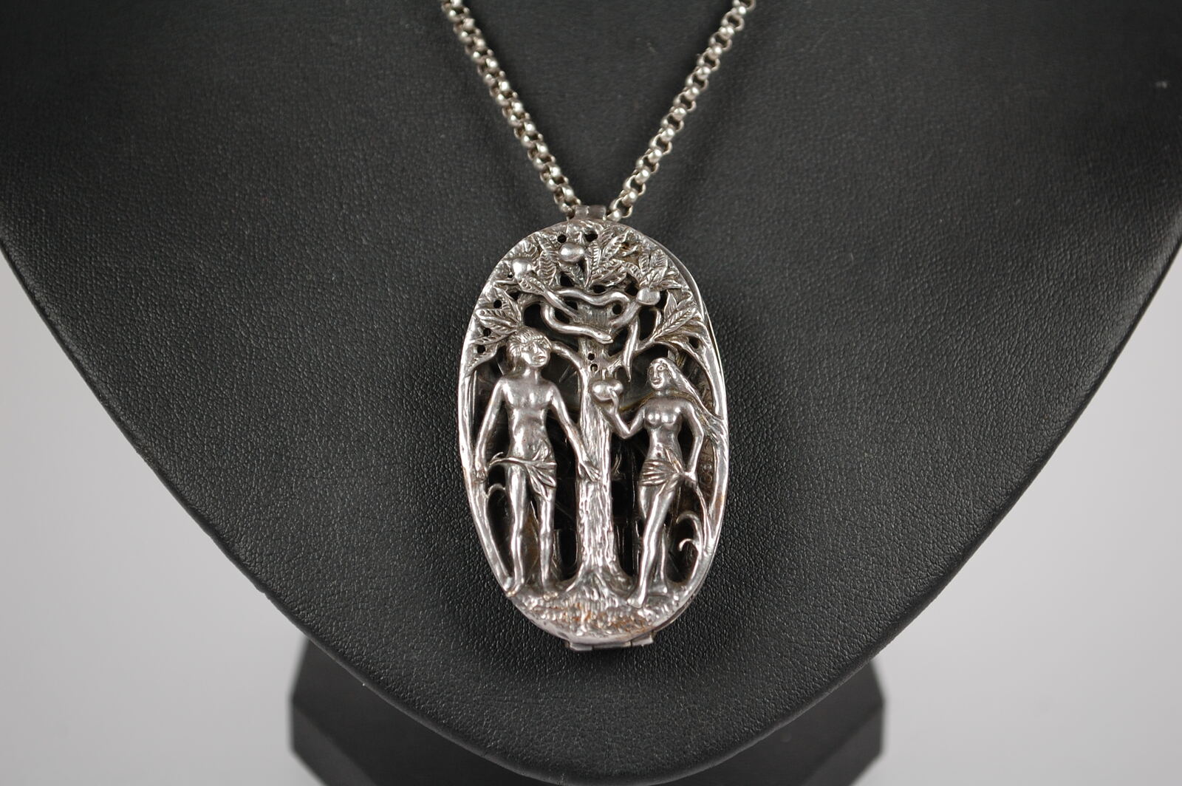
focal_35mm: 72
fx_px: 2362
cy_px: 393
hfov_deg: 28.1
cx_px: 591
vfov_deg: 18.9
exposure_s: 1/125
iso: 320
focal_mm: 48
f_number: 5.6
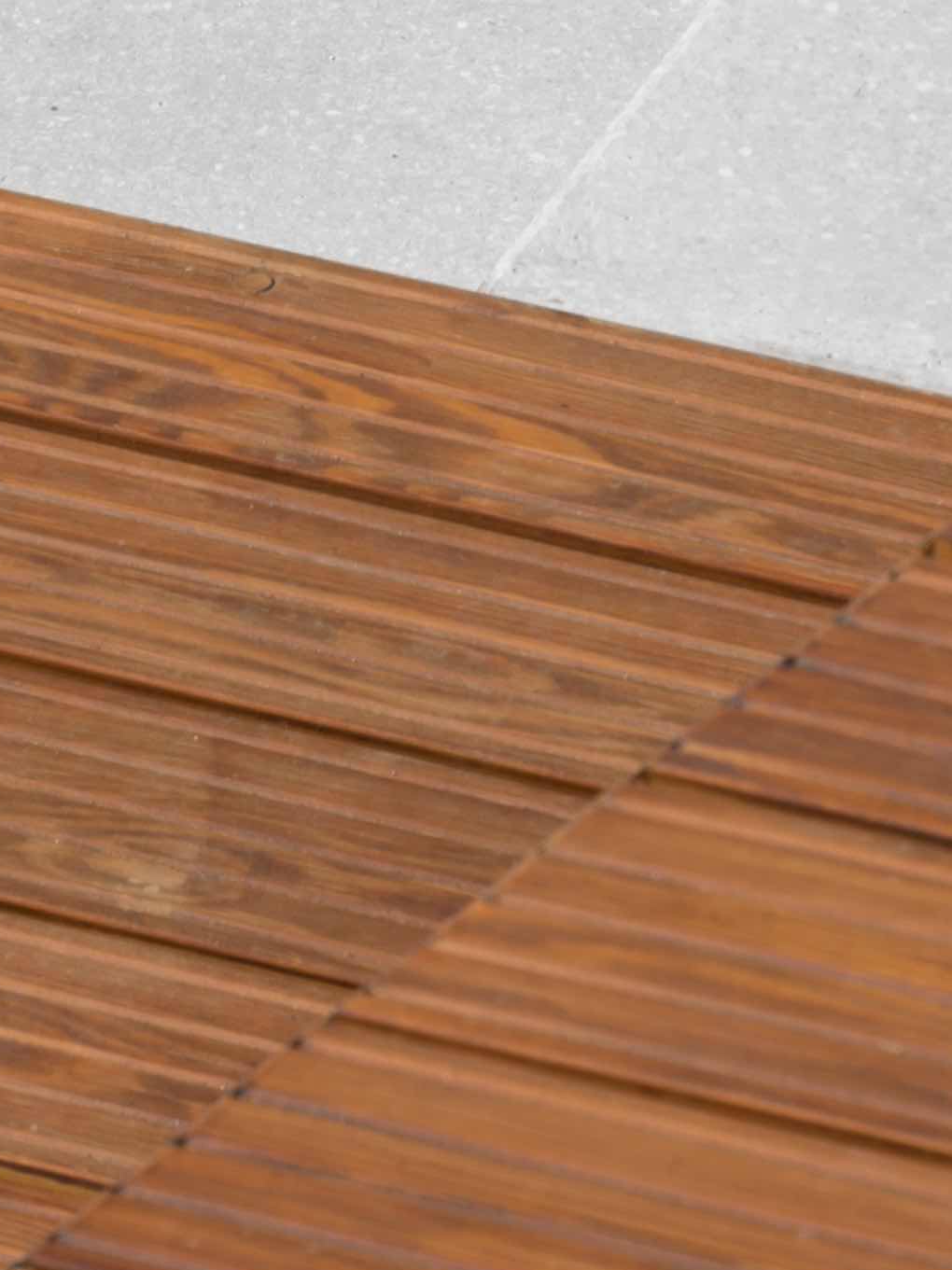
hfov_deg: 6.3
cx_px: 877
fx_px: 8695
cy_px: -1217
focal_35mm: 237
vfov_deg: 8.0
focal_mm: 50
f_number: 8
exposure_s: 1/60
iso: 100
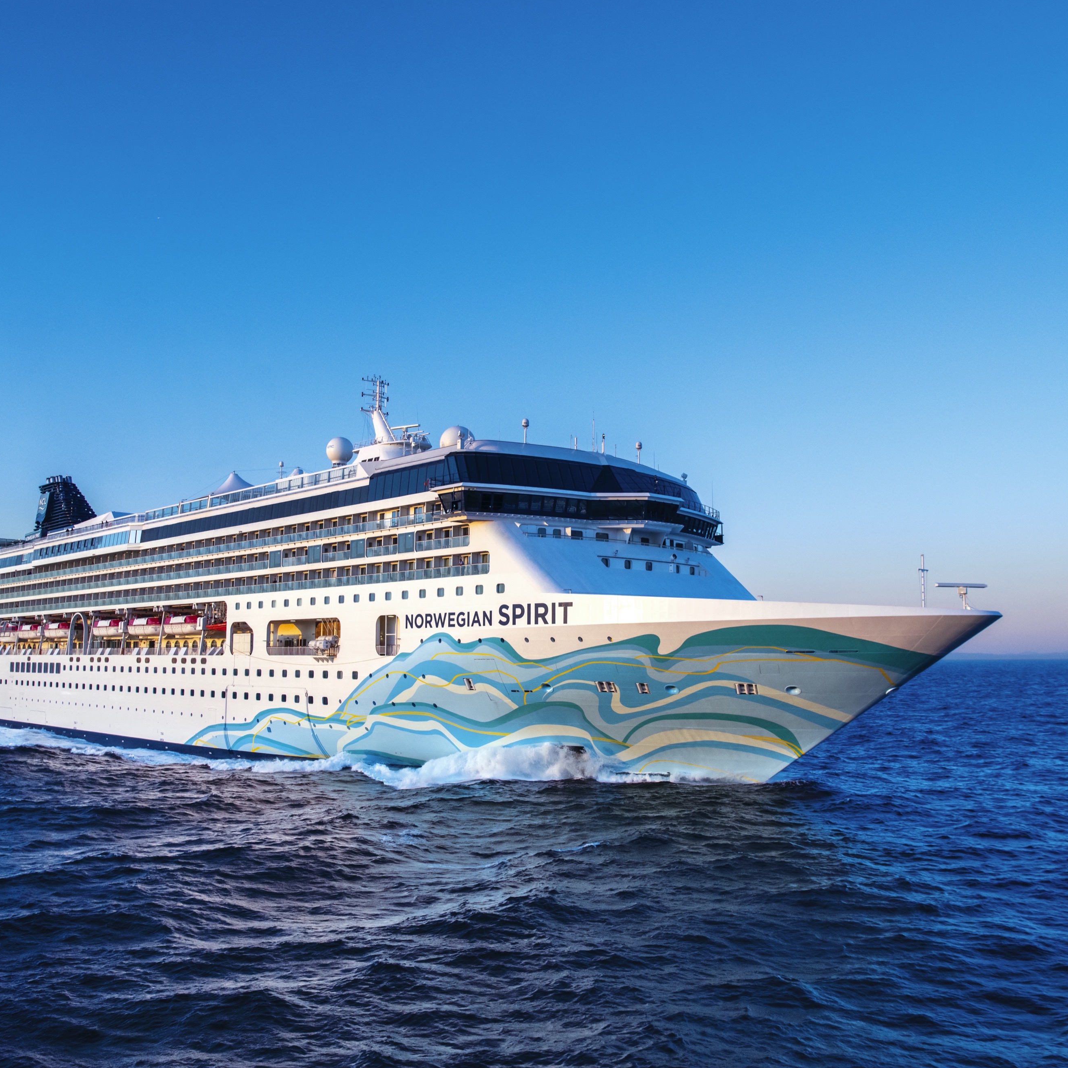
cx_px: 530
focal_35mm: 31
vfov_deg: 52.5
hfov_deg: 52.5
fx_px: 1082
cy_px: 537
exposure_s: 1/800
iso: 800
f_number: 6.3
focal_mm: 24
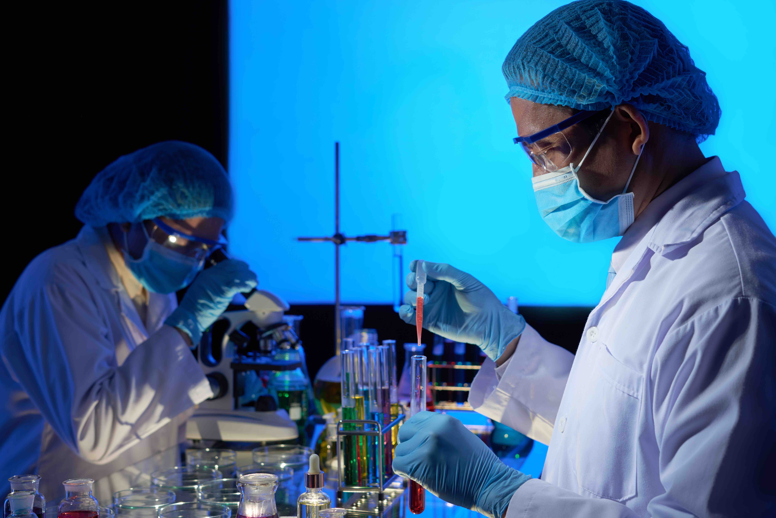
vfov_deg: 22.6
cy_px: 259
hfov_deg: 33.4
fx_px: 1294
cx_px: 388
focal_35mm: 60
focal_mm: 60
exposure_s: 1/125
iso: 71
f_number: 5.6
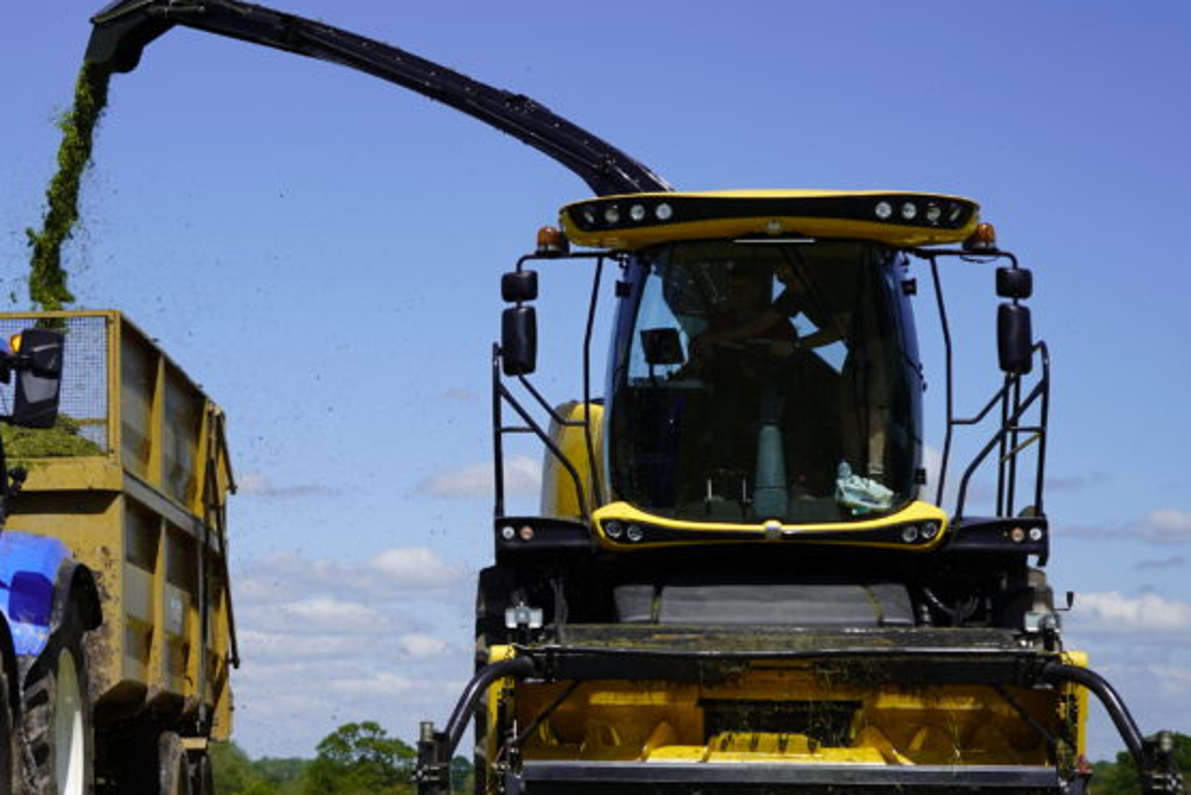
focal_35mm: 100
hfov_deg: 20.2
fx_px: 3309
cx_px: 263
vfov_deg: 13.7
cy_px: 419
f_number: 5.6
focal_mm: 54
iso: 100
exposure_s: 1/1000
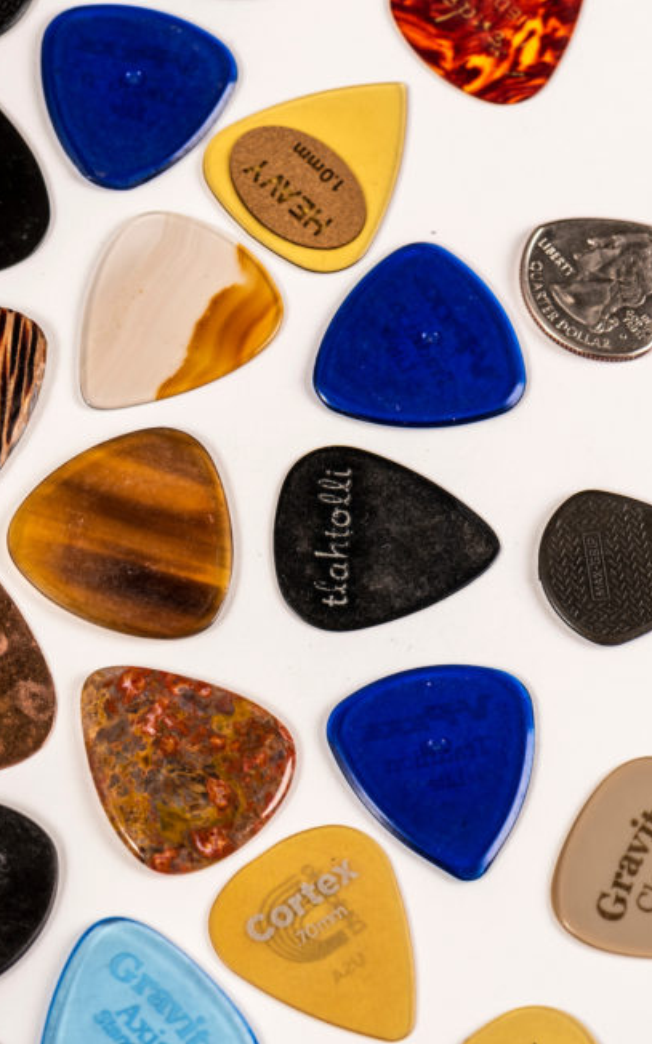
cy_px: 522
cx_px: -42
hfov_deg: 8.1
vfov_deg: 13.0
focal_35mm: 161
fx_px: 4581
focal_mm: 105
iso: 64
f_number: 9
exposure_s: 1/125
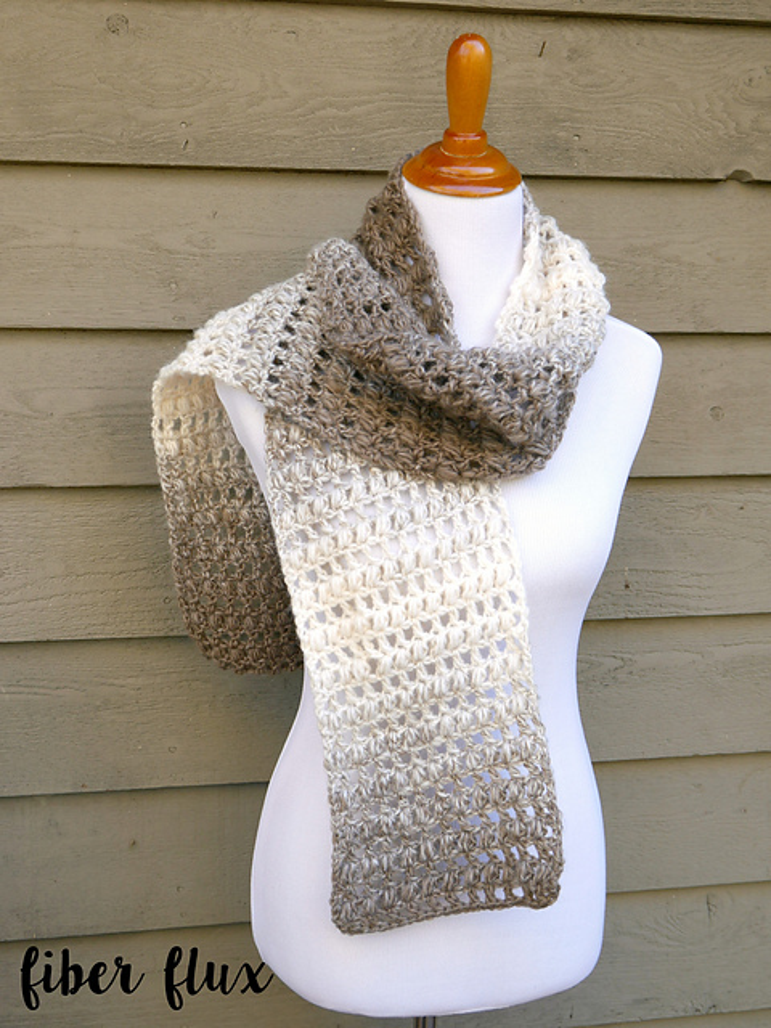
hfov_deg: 36.0
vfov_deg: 46.8
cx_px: 386
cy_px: 514
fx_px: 1188
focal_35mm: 40
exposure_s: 1/125
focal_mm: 20
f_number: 4.5
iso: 200
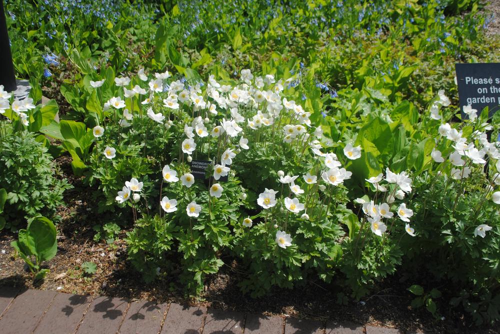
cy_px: 167
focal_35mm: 33
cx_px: 250
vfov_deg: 40.1
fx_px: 459
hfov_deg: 57.2
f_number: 8
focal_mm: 22
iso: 100
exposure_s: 1/250
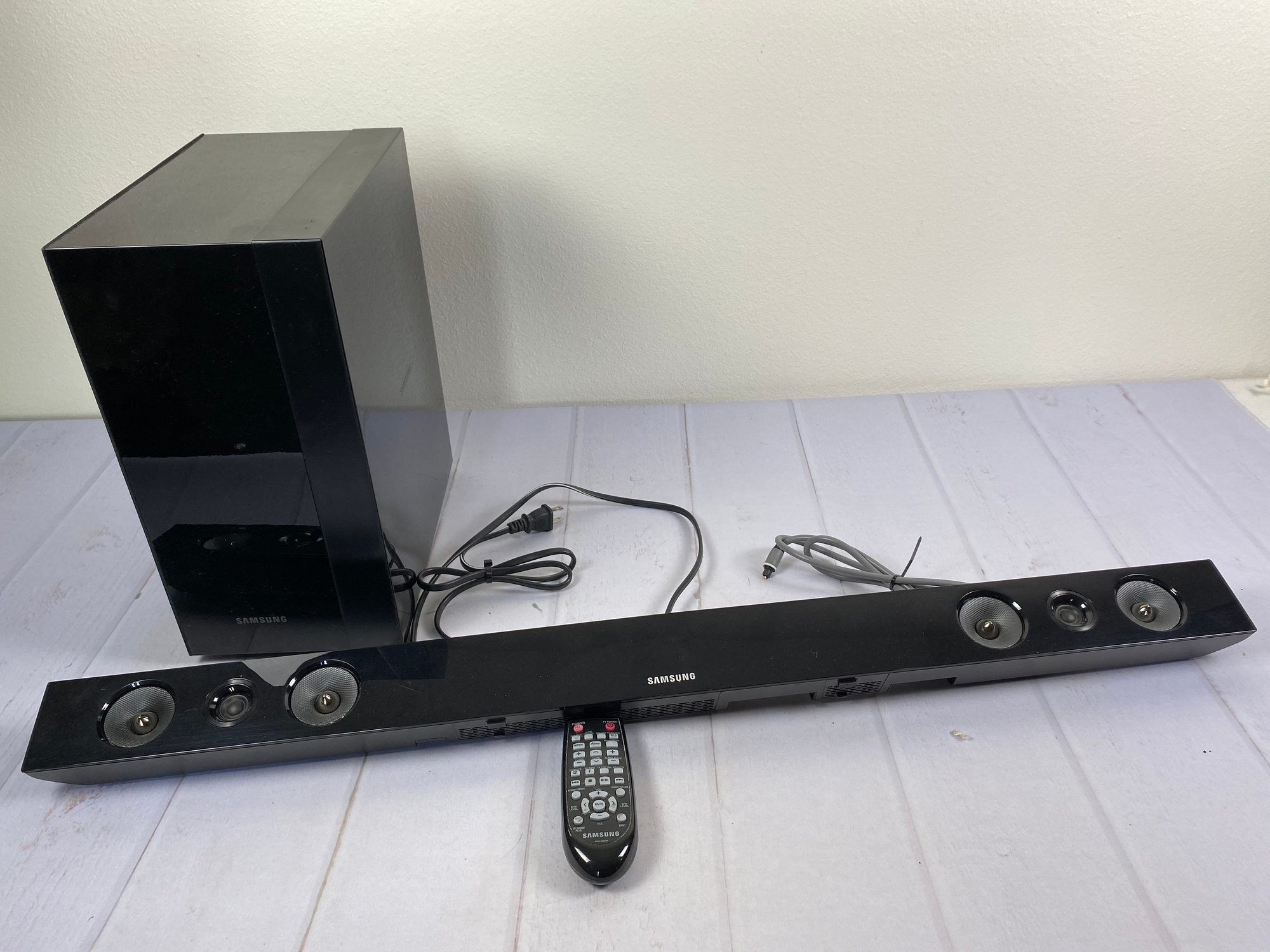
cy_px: 476
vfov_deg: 53.1
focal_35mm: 26
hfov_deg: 67.3
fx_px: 954
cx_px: 635
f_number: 1.8
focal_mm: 4.25
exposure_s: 1/120
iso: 64
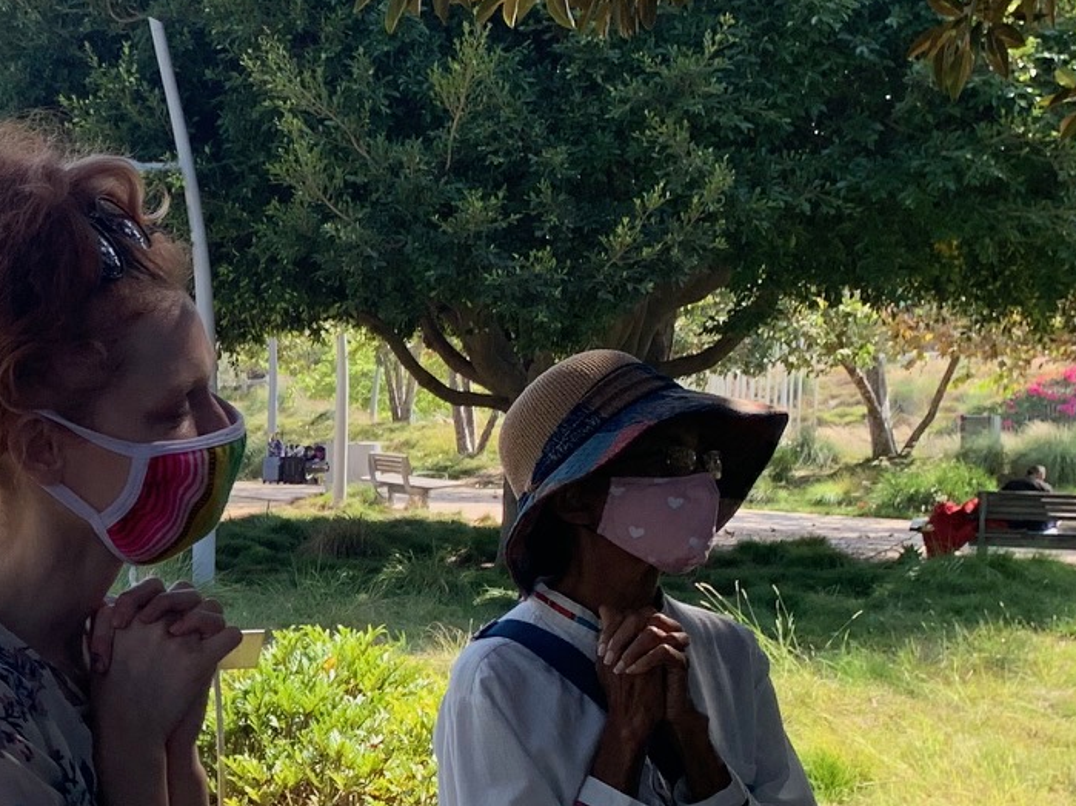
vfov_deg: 19.5
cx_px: -231
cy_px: 603
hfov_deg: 23.6
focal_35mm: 75
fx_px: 2331
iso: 25
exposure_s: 1/497
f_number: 1.8
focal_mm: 4.25
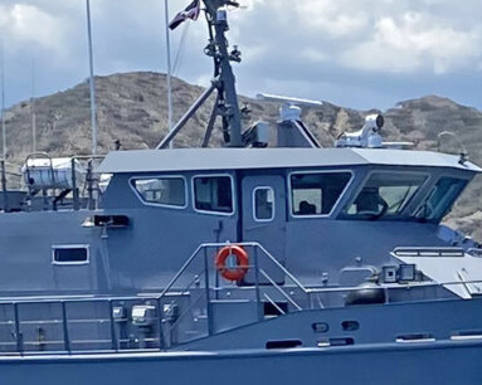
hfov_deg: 18.1
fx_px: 1511
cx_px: 190
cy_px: 107
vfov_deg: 14.5
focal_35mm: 106
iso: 32
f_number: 1.8
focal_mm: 4.25
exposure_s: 1/3610
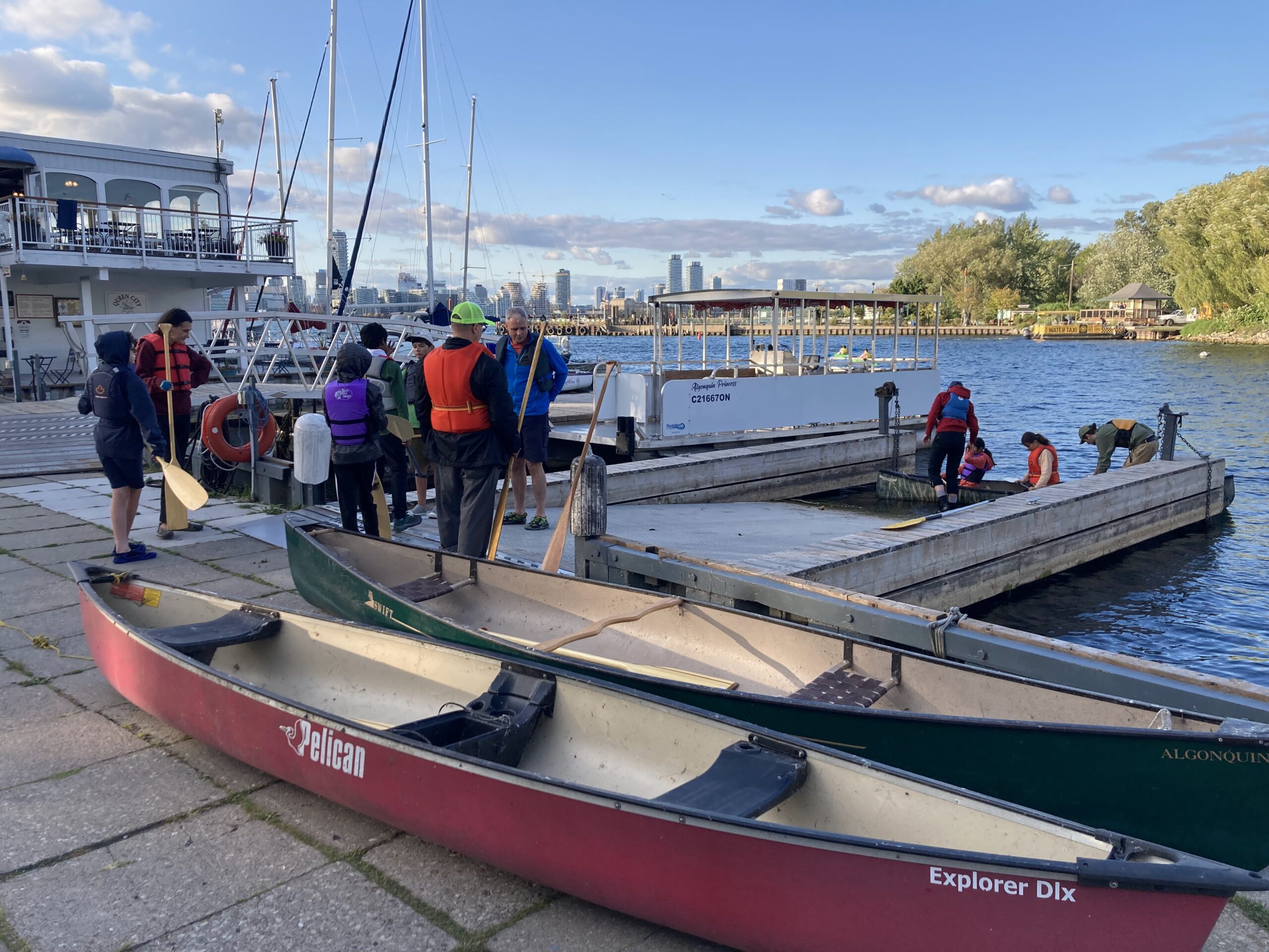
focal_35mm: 28
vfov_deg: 49.7
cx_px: 634
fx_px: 1026
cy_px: 476
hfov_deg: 63.4
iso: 20
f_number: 1.8
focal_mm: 3.99
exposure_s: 1/750
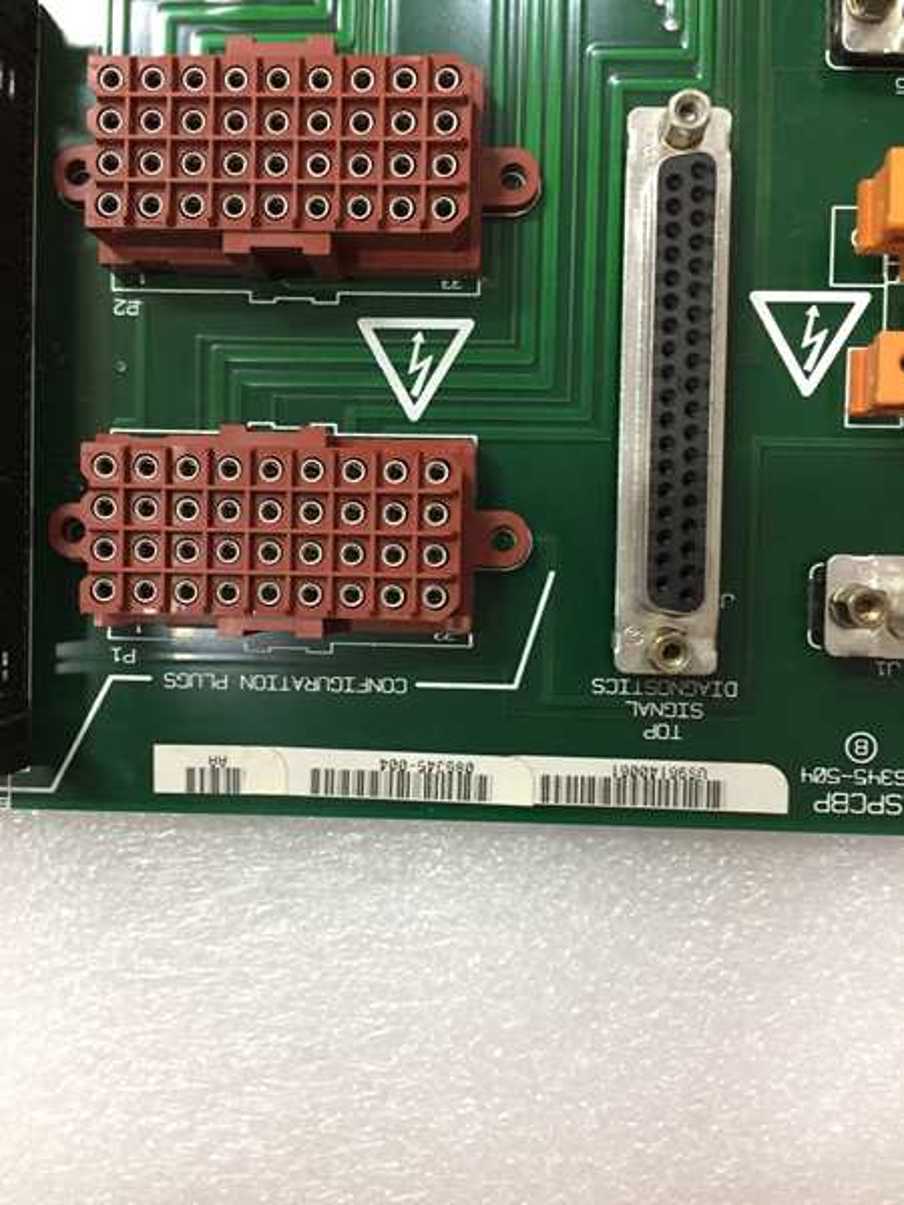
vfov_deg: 61.7
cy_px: 602
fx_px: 1010
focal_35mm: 29
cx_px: 452
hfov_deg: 48.2
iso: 200
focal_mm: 4.15
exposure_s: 1/33
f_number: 2.2
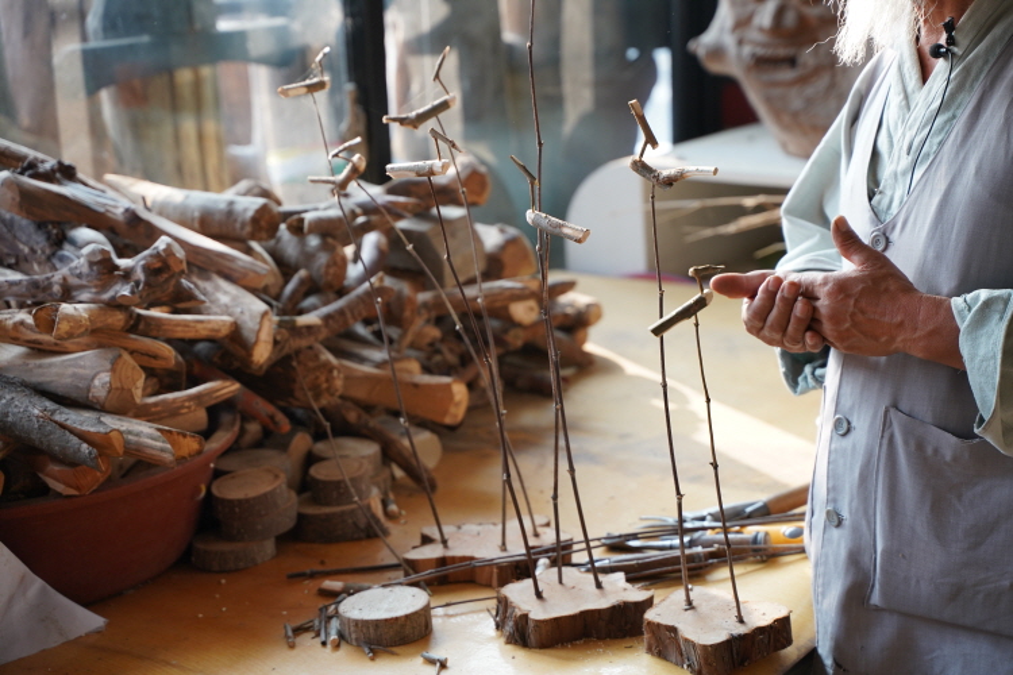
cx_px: 506
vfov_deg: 18.2
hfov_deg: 27.0
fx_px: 2110
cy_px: 338
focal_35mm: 75
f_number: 4
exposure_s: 1/160
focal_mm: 75
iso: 640
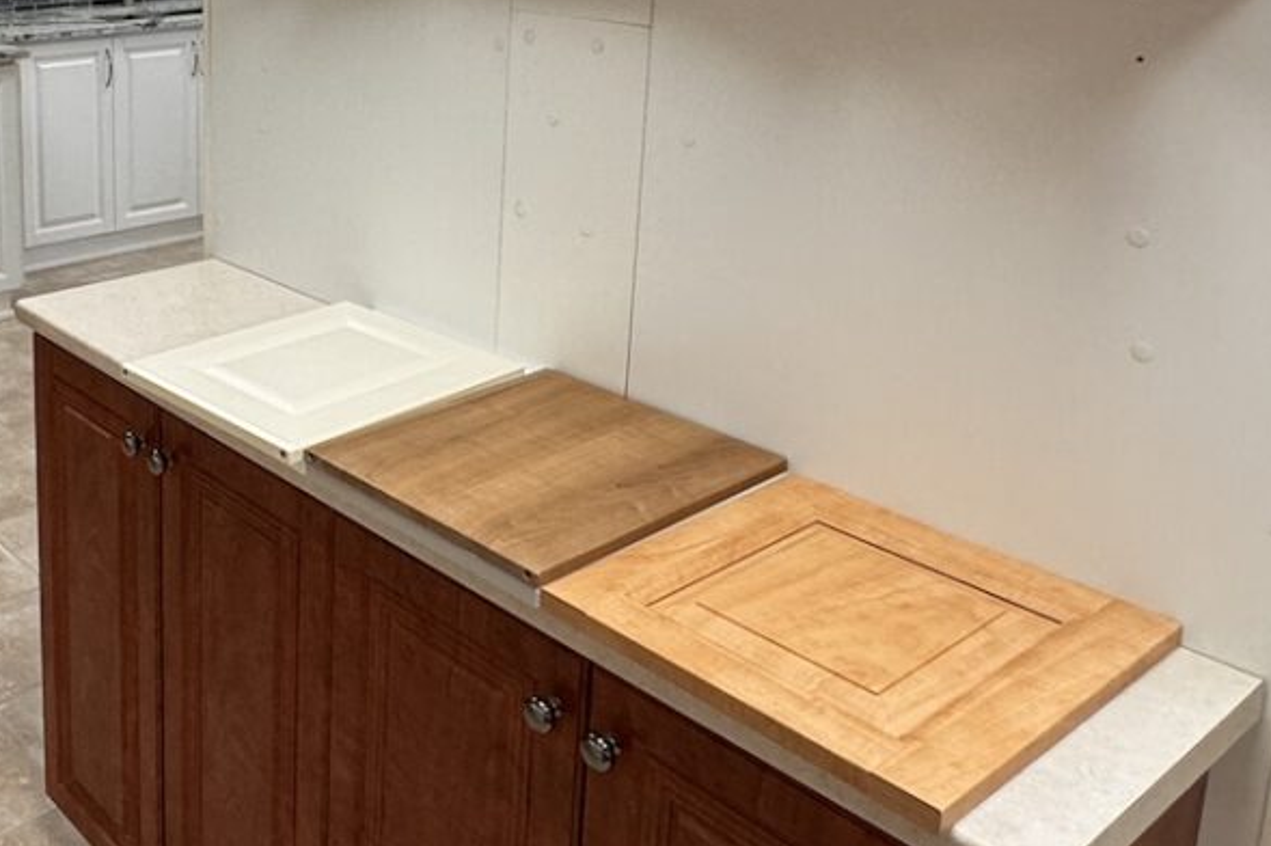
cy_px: 127
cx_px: 158
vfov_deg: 33.6
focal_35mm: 38
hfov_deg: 46.4
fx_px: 1341
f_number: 2.2
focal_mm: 2.22
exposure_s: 1/120
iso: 200
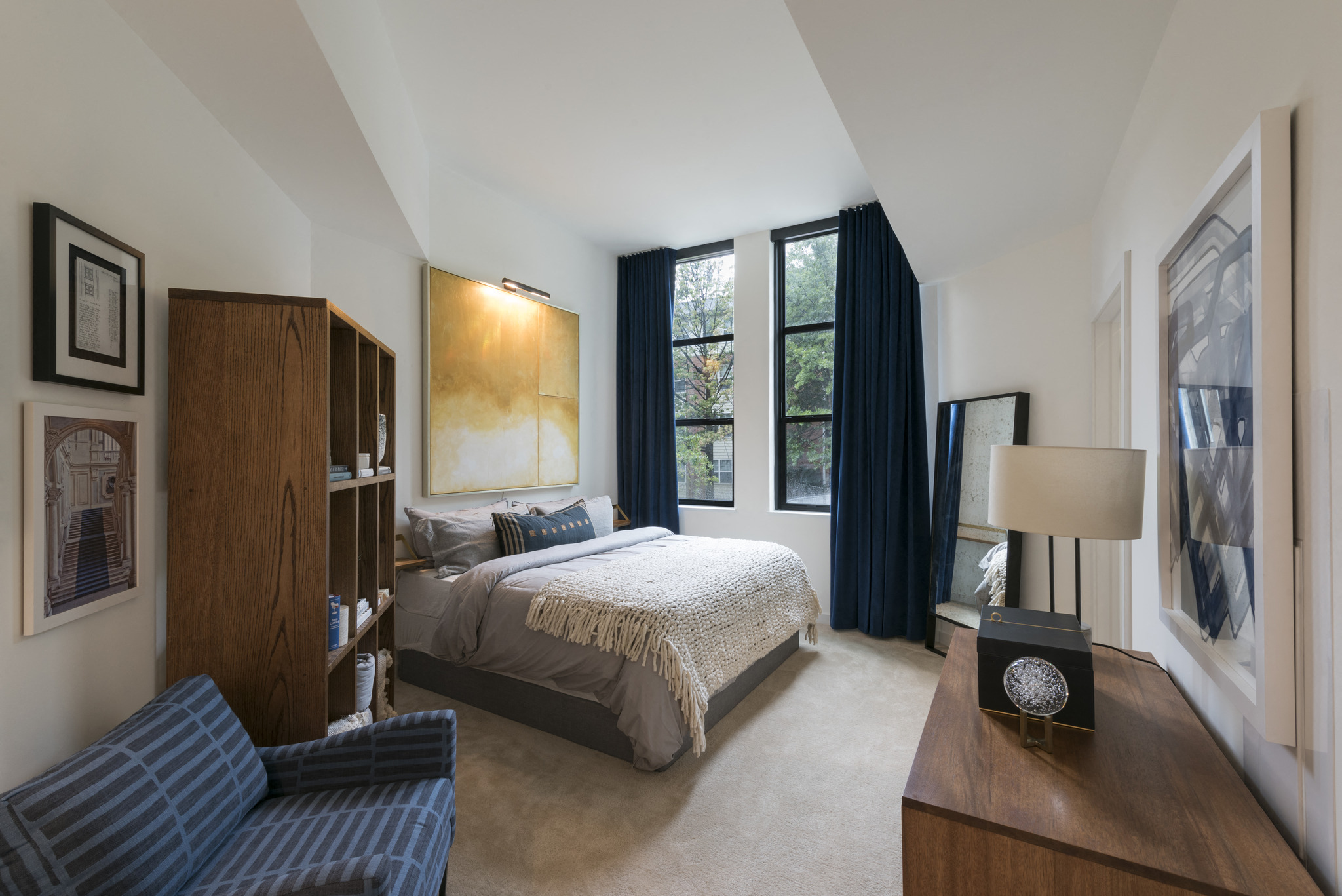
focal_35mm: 15
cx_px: 671
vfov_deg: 77.4
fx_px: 559
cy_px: 448
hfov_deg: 100.4
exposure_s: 1/1.25
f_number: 13
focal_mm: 15
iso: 200
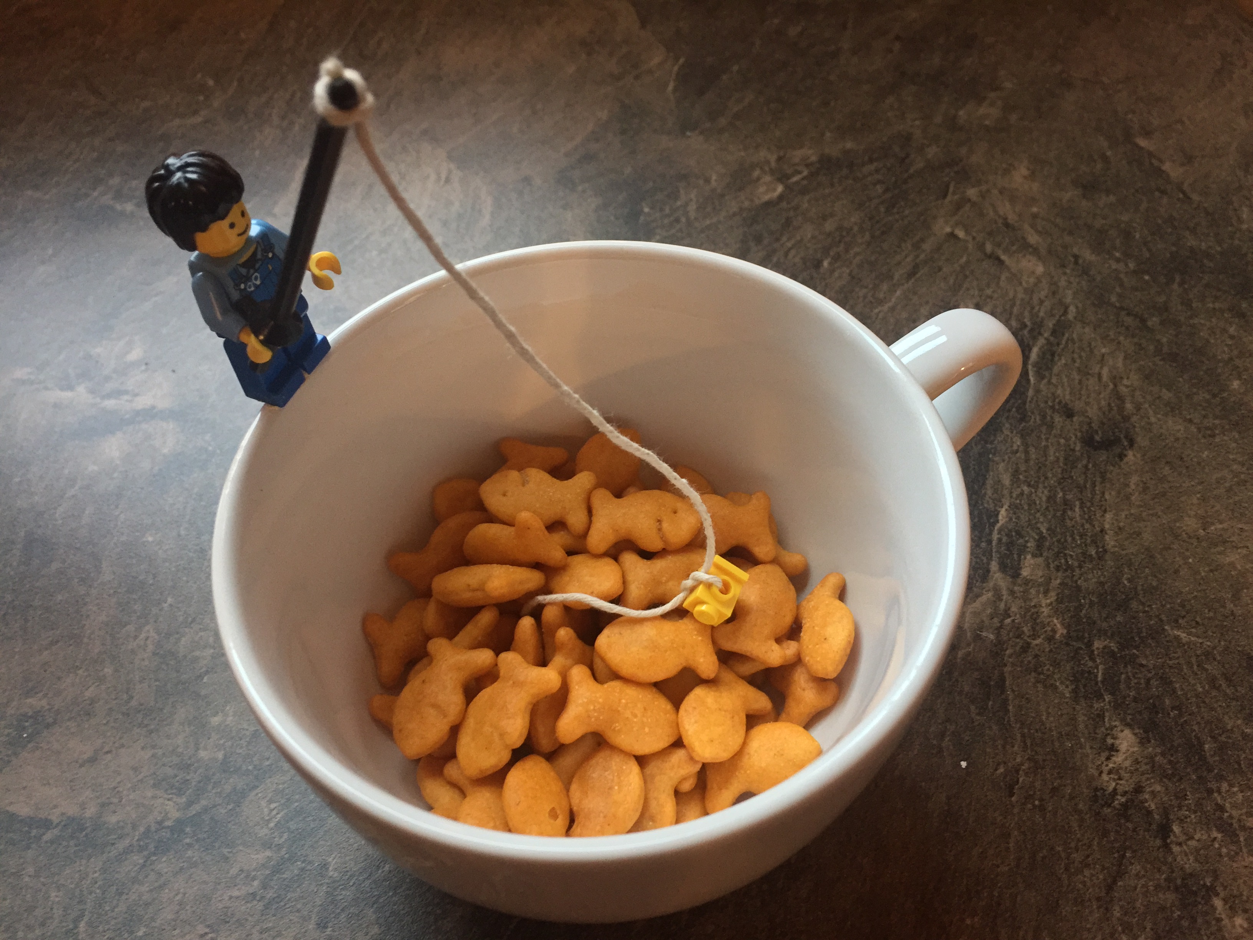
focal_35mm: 29
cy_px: 470
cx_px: 626
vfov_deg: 48.2
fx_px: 1050
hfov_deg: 61.7
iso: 250
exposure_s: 1/30
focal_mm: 4.15
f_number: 2.2
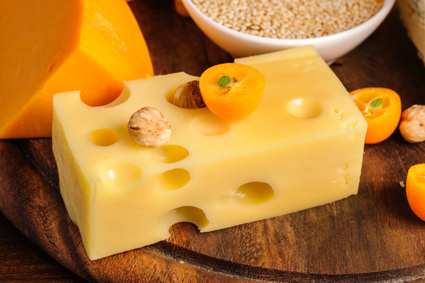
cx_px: 212
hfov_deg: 19.5
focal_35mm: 105
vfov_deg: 13.0
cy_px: 142
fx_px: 1239
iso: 200
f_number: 14
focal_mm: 105
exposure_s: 1/125
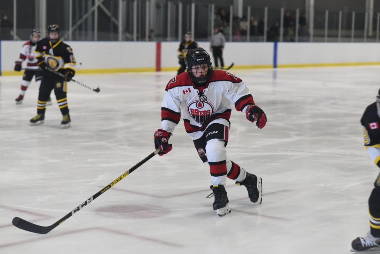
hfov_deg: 23.9
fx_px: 898
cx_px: 190
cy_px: 127
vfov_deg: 16.1
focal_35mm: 85
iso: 2500
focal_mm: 85
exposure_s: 1/320
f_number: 2.8
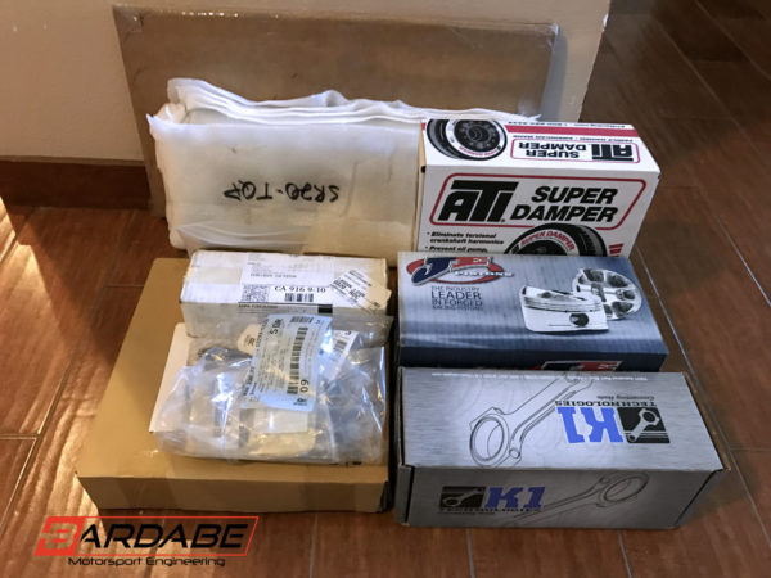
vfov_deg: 49.7
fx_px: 624
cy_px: 289
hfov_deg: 63.4
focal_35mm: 28
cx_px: 386
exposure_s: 1/9
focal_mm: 4
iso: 100
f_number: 1.8
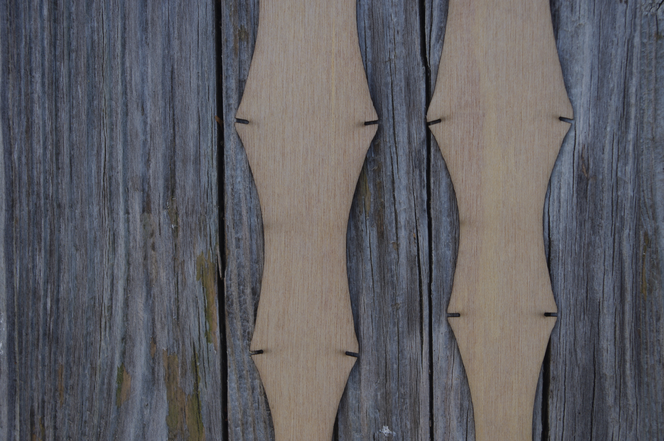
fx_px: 1326
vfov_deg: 18.9
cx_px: 332
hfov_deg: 28.1
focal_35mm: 72
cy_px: 220
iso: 100
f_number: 7.1
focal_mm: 47.5
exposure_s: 1/80
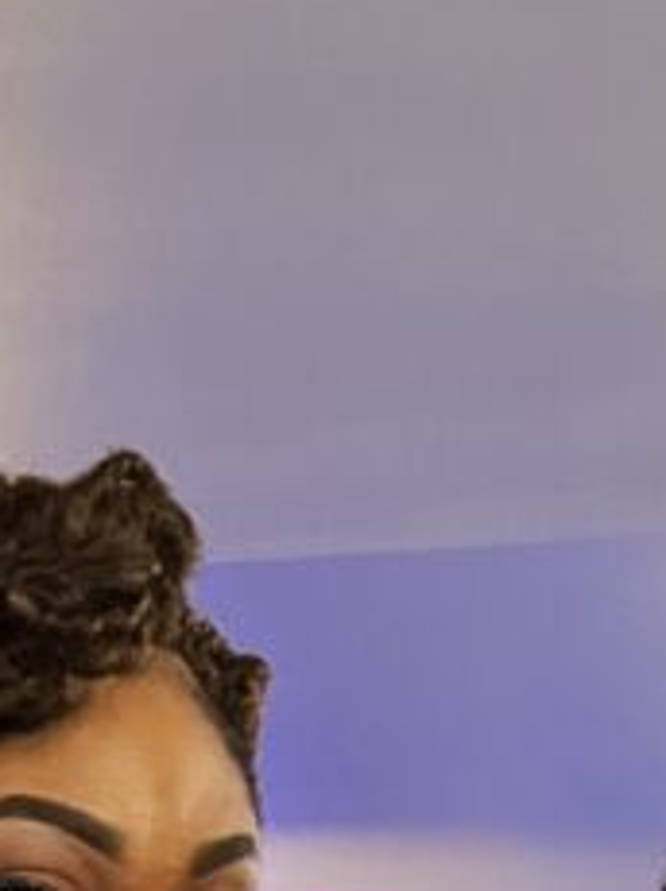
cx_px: 585
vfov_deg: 14.1
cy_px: 1809
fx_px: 2981
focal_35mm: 116
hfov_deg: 12.7
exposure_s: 1/30
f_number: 1.6
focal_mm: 5.1
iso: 800
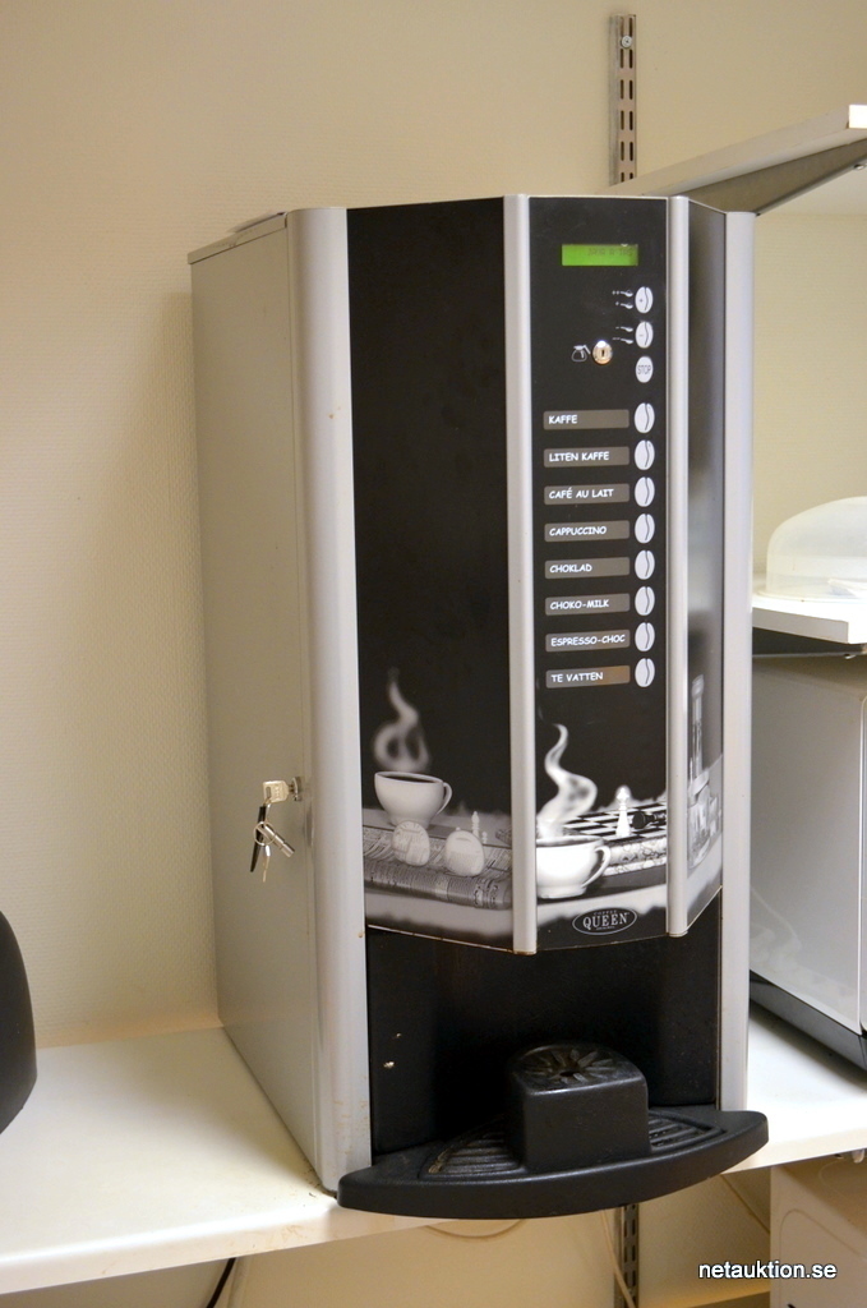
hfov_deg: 28.0
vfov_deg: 41.2
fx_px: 1740
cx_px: 434
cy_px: 654
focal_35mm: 48
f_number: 4.8
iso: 900
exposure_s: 1/30
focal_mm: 32
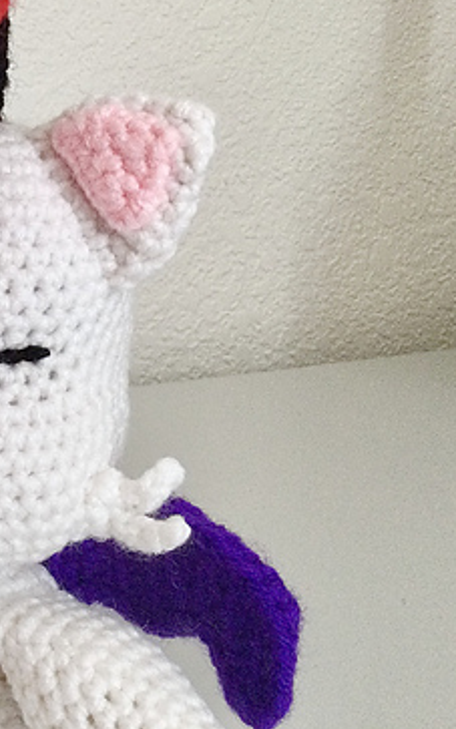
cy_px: 249
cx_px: -96
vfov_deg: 34.8
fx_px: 1153
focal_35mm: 58
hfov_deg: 20.8
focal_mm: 3.3
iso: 32
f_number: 2.4
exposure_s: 1/30
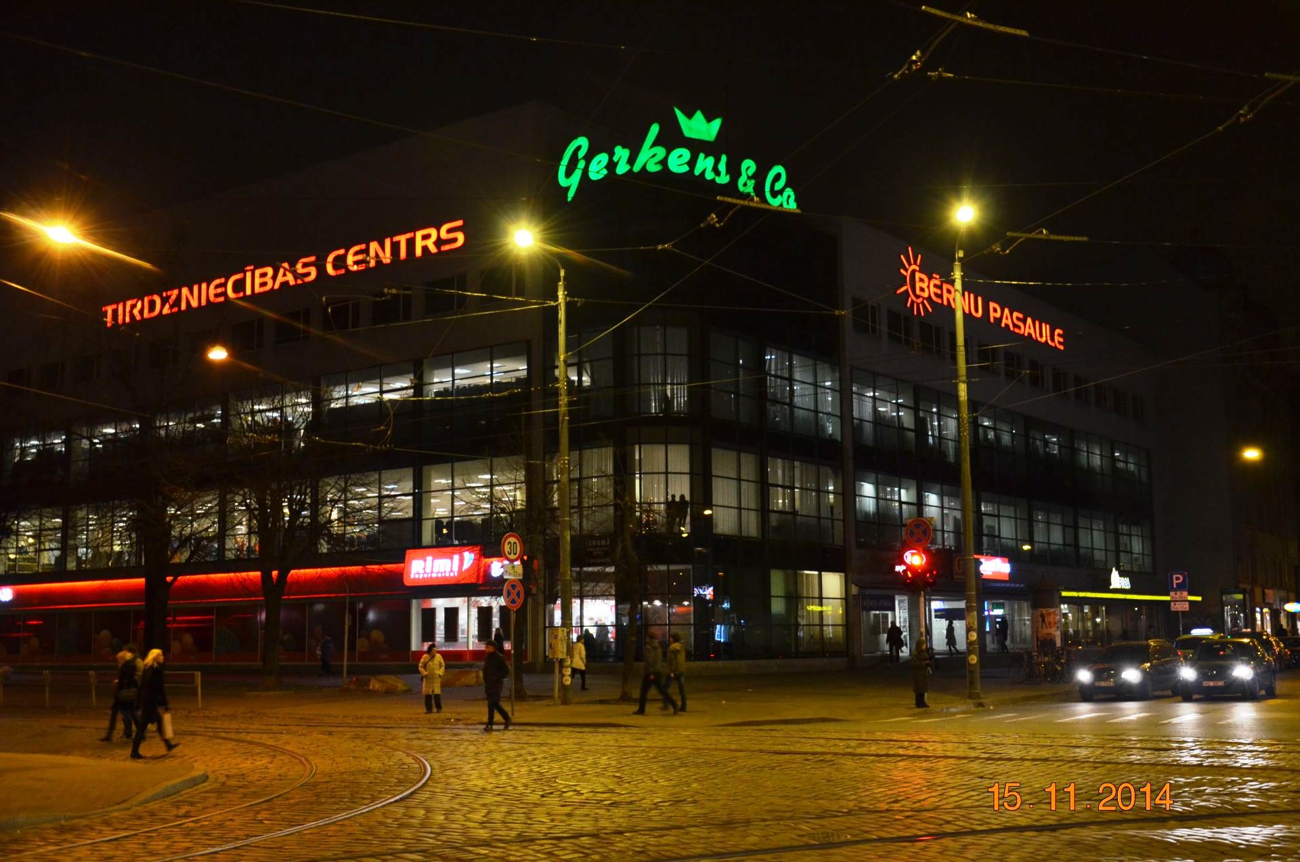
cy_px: 431
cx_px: 650
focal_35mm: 42
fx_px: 1514
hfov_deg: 46.5
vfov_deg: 31.8
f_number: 4
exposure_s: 1/30
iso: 1600
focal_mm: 28
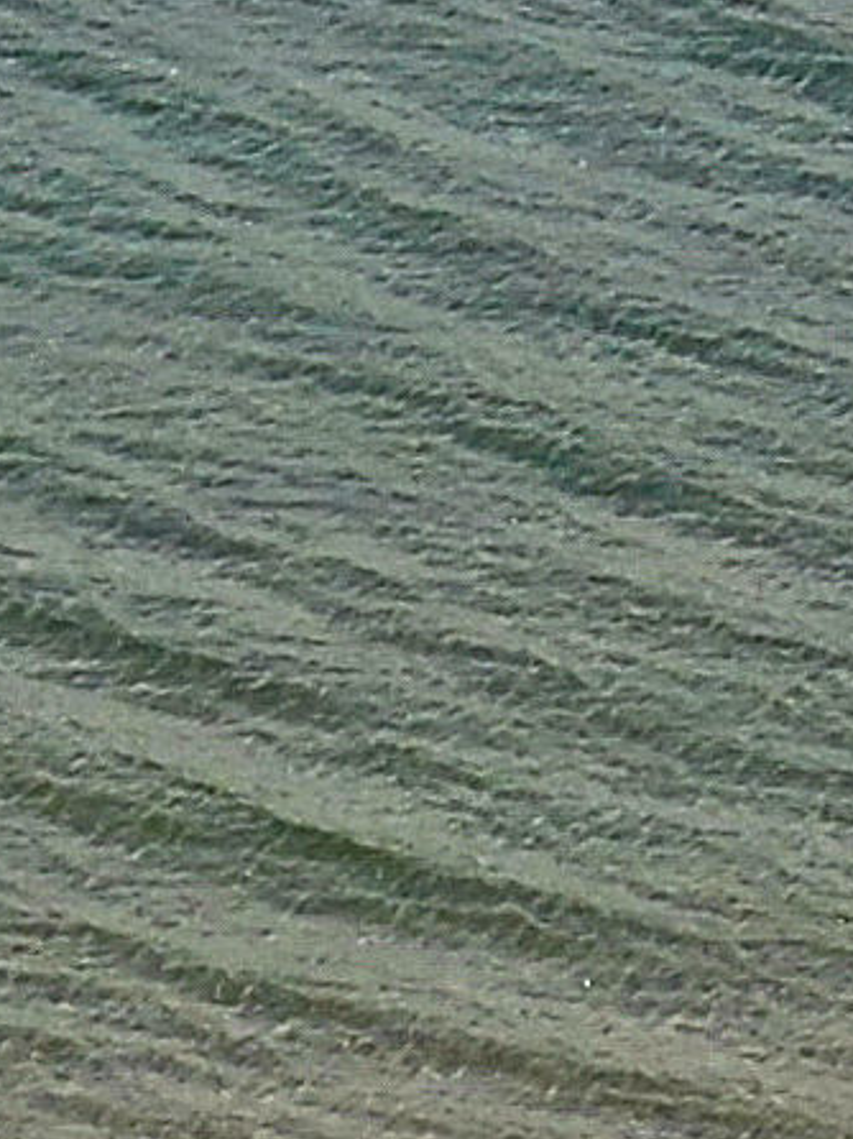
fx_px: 23712
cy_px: 2000
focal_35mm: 721
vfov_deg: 2.7
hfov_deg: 2.1
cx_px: -850
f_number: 7.6
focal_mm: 52
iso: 400
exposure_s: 1/1000
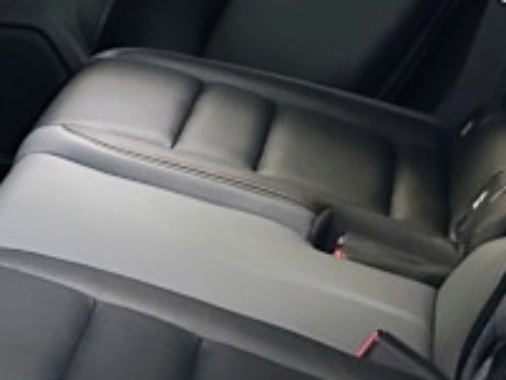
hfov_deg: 15.4
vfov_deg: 12.1
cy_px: 91
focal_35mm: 122
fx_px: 1784
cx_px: -133
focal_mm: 6.86
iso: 1000
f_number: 1.78
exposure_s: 1/40
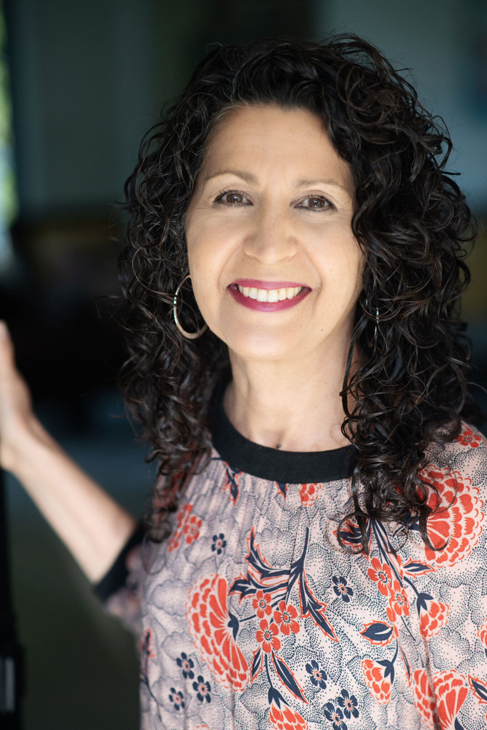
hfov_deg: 16.1
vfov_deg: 23.9
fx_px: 1725
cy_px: 365
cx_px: 244
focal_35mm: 85
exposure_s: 1/500
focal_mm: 85
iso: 320
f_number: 2.5
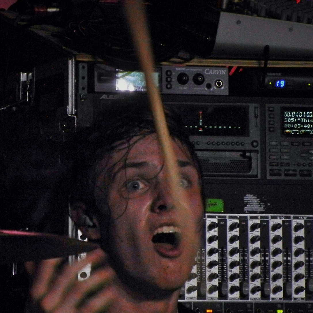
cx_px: 157
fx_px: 4470
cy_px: 208
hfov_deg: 4.0
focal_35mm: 437
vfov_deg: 4.0
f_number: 5.1
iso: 800
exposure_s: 1/60
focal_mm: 47.2
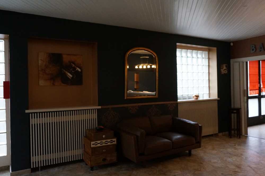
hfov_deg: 62.0
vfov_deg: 43.5
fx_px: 221
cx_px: 132
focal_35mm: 30
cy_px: 88
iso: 3200
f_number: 4
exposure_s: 1/125
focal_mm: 20
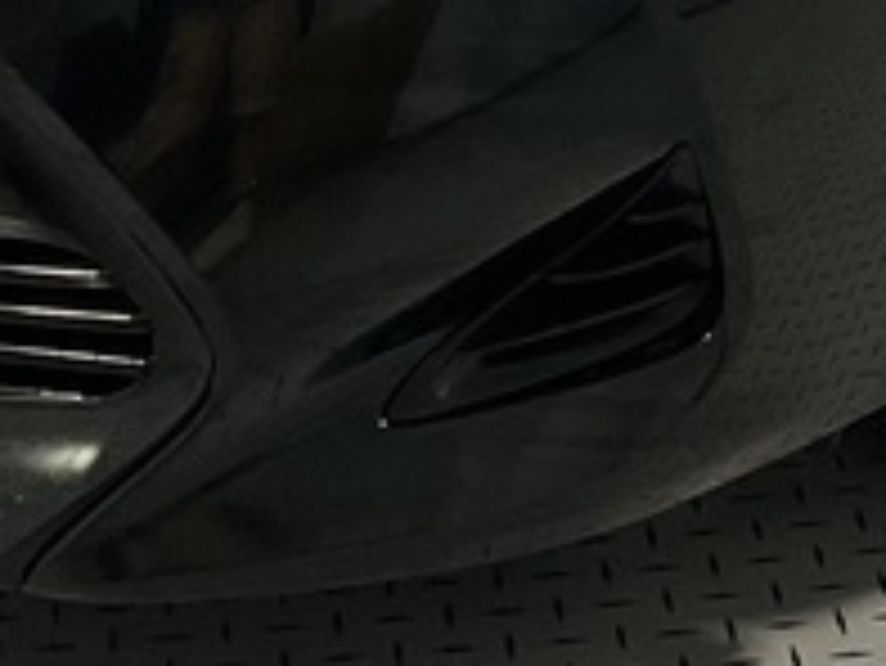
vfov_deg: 10.0
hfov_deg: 13.9
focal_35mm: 141
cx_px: 675
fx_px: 3611
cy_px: -540
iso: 64
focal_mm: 3
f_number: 1.8
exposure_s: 1/120
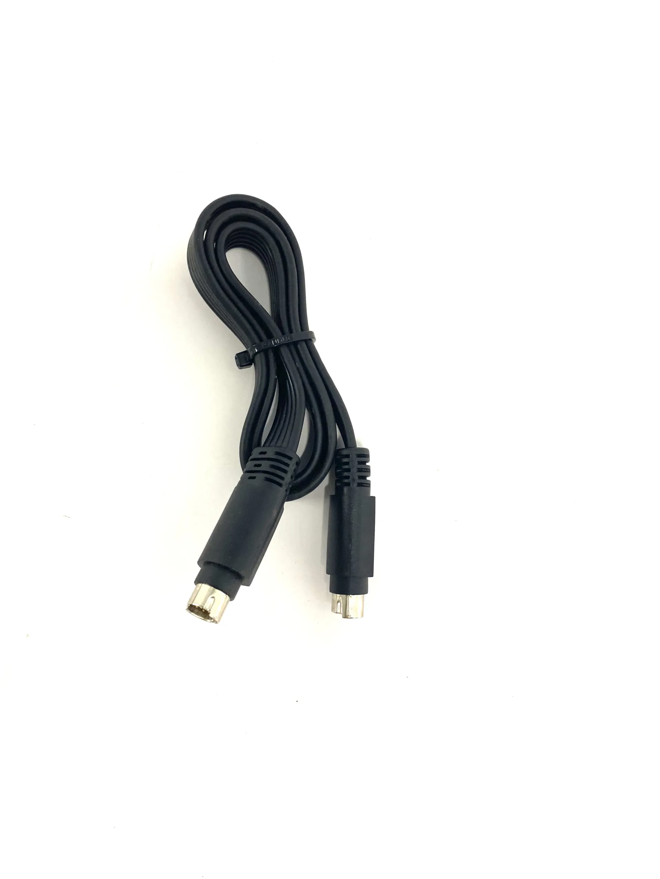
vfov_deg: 67.3
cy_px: 440
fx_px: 661
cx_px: 330
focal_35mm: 26
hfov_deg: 53.1
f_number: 1.8
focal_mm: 4.25
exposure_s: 1/121
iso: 125
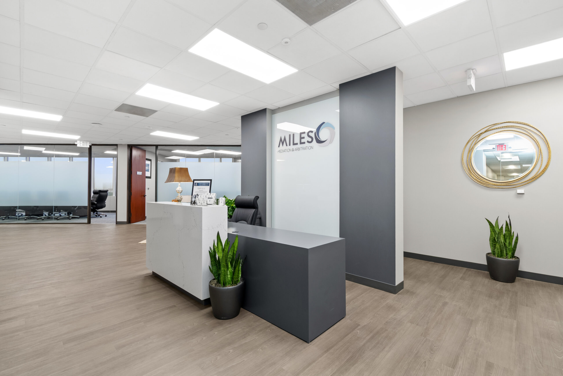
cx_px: 282
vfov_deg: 77.3
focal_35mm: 15
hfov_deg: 100.4
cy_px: 188
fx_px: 235
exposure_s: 1/2
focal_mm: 10
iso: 400
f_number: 11
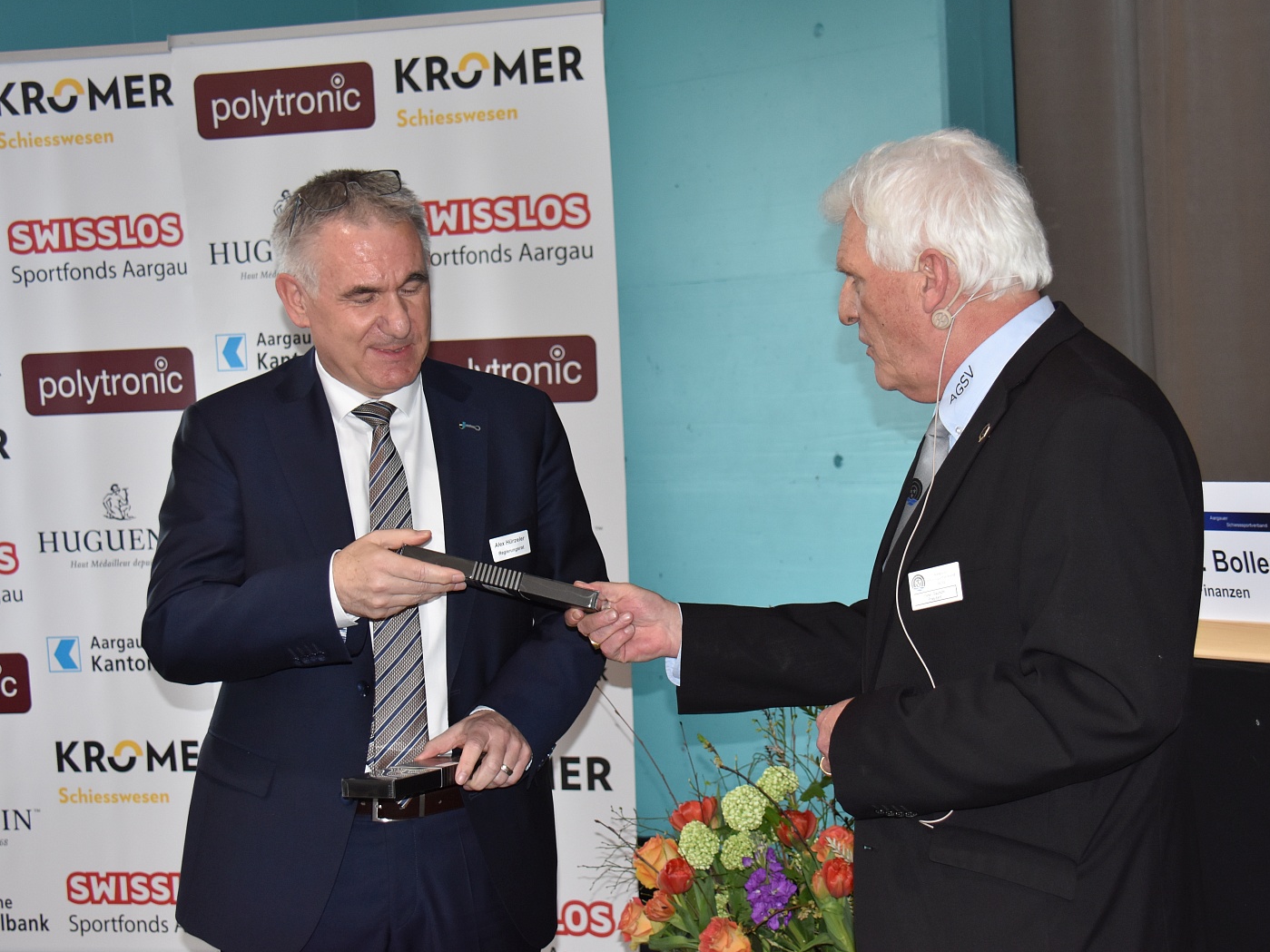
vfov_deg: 22.3
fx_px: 2421
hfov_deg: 29.4
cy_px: 478
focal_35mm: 66
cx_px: 683
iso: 800
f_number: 5
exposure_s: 1/80
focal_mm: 40
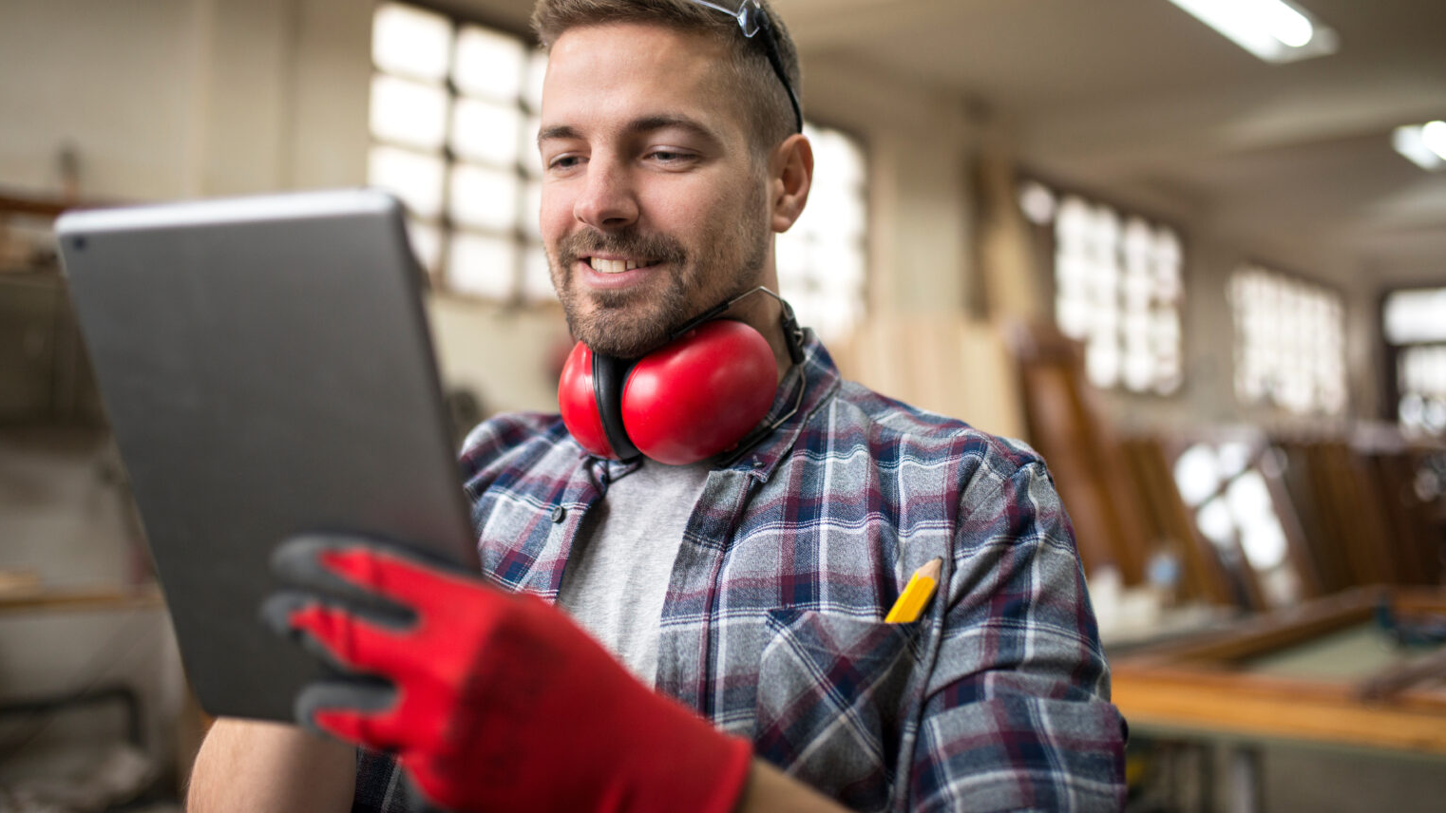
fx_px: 1419
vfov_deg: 31.9
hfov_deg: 54.0
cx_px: 729
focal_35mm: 37
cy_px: 335
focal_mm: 35
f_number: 1.4
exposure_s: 1/400
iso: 640
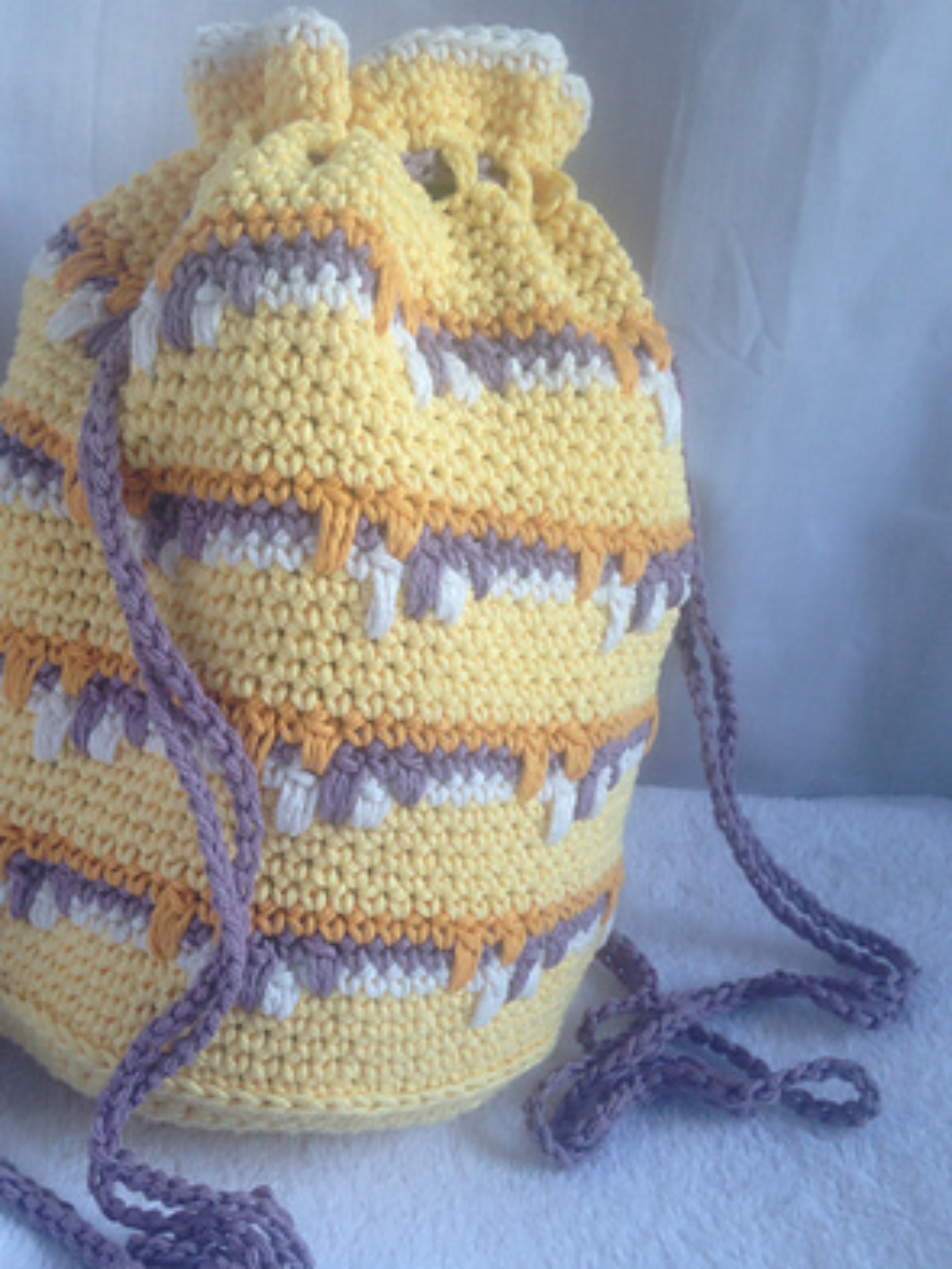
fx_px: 1539
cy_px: 730
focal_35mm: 42
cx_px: 370
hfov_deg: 34.2
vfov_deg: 44.6
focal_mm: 4.12
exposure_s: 1/20
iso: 50
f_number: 2.4
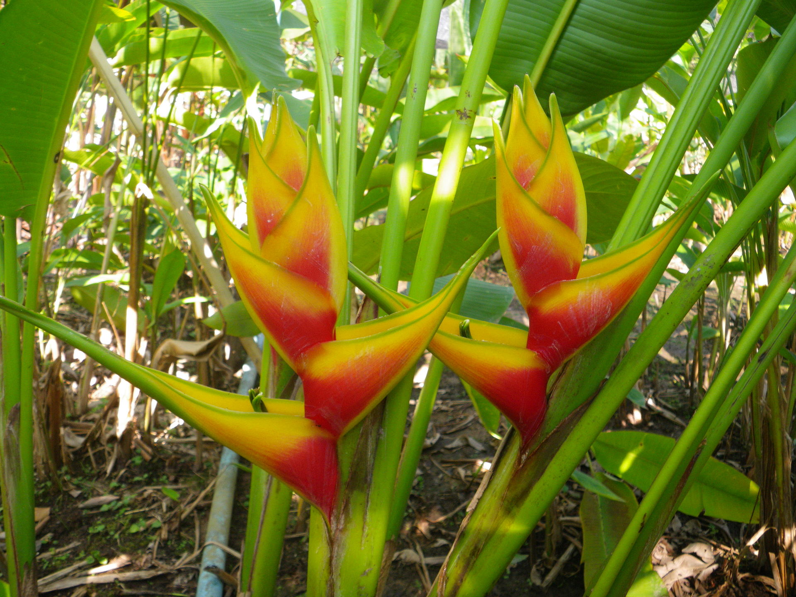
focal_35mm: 28
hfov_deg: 63.4
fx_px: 644
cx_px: 398
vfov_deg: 49.7
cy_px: 298
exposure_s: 1/50
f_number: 3.5
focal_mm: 5
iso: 125
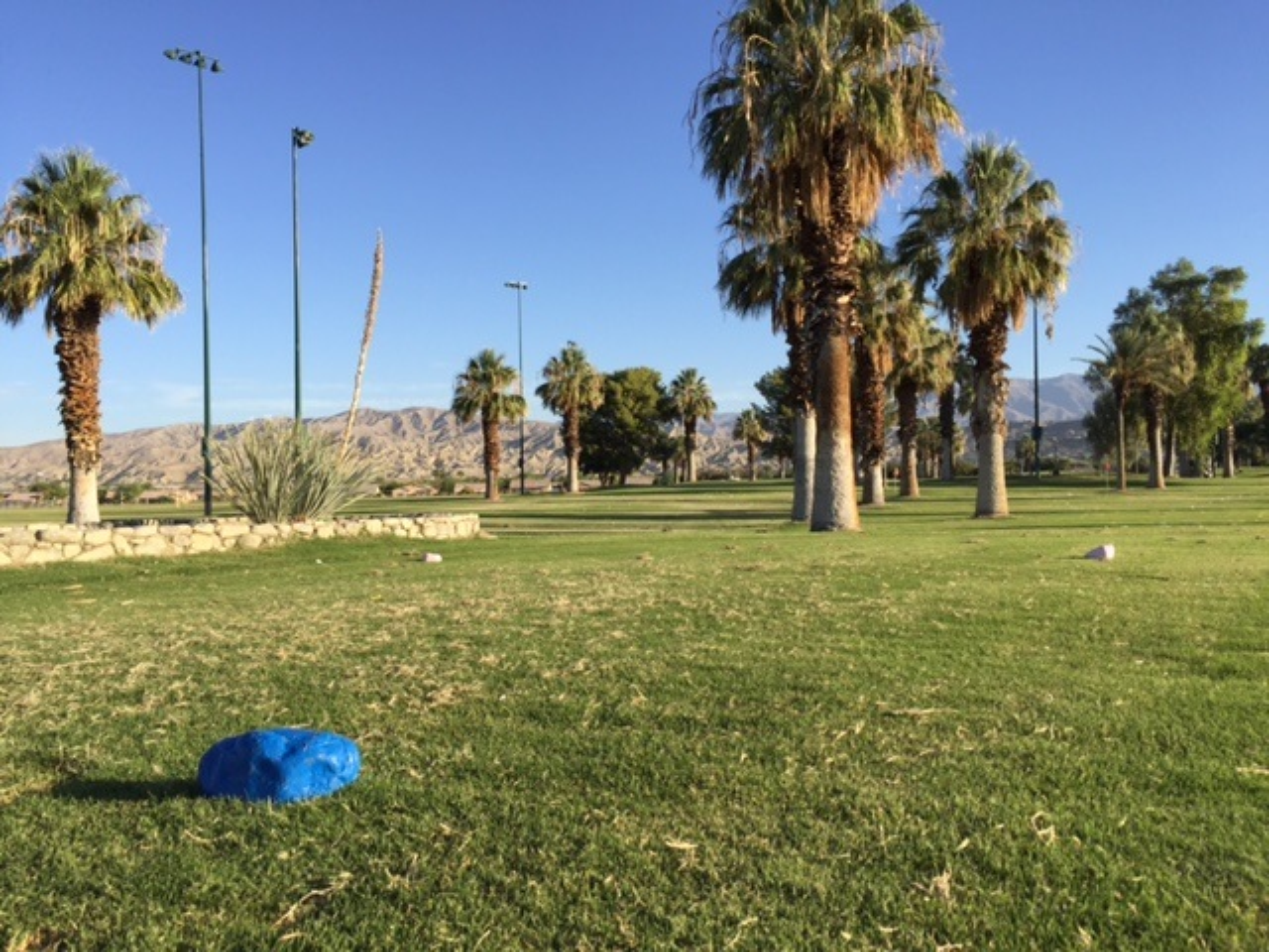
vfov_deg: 48.2
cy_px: 476
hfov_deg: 61.7
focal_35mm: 29
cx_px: 634
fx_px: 1063
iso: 32
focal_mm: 4.15
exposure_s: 1/1276
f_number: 2.2
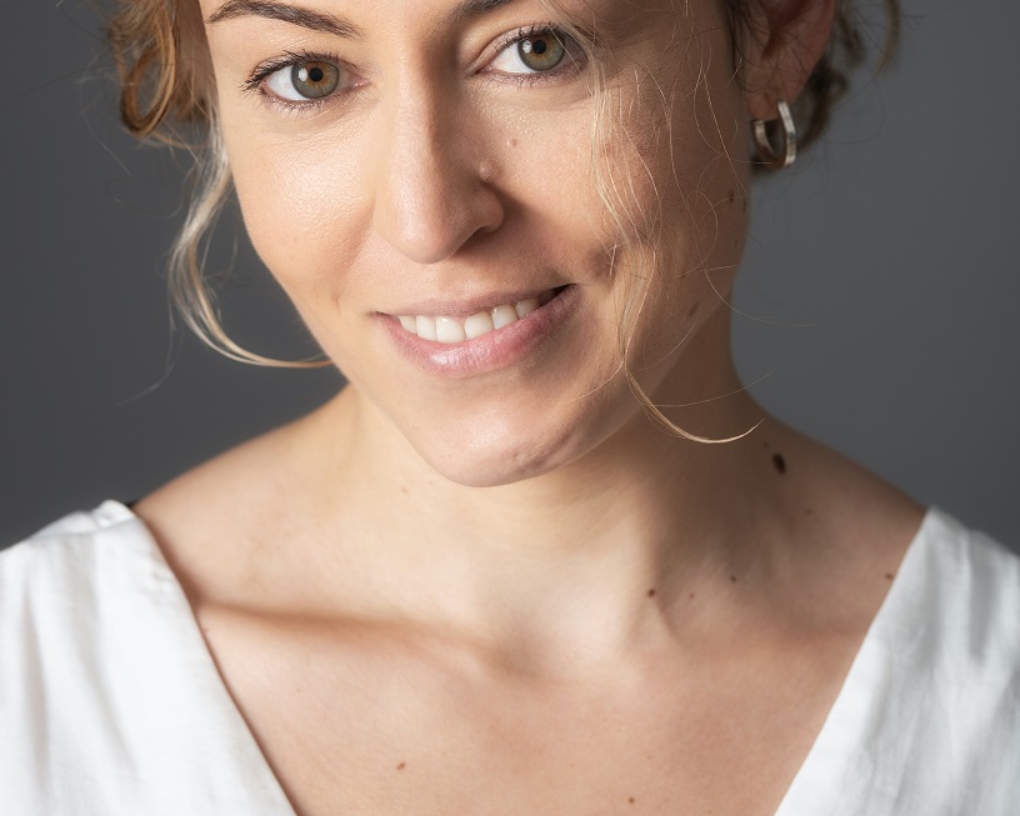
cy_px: 120
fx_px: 6612
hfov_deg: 8.8
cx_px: 510
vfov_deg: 7.1
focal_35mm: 219
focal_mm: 155
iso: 100
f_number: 8
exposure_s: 1/125
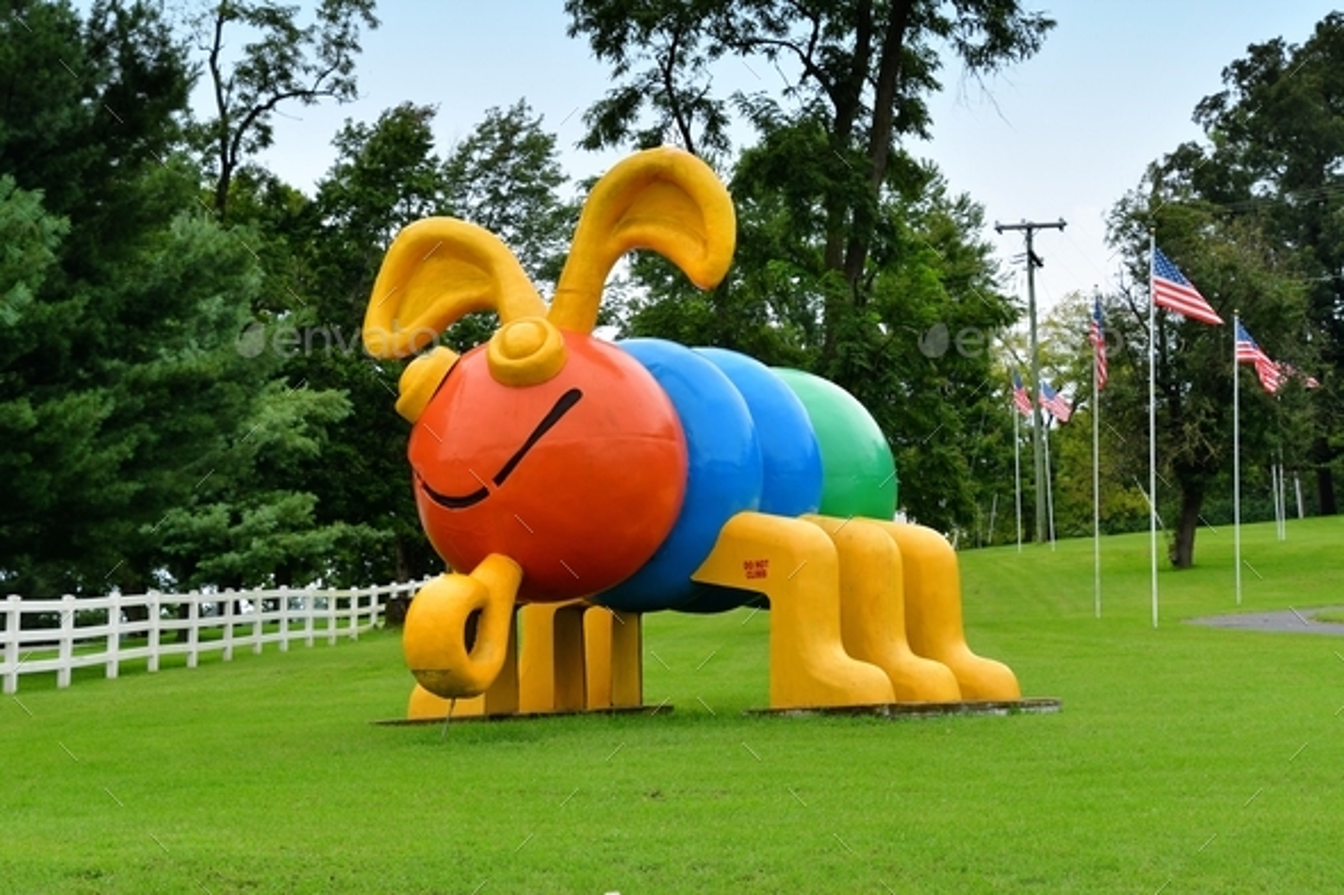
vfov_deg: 18.2
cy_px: 448
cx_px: 672
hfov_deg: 27.0
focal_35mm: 75
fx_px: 2799
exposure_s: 1/320
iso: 320
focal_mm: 50
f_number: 9
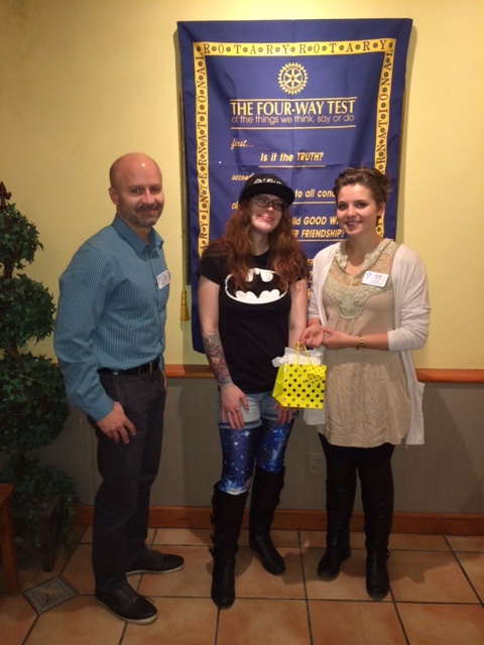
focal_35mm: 29
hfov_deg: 48.2
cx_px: 242
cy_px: 322
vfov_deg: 61.7
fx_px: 541
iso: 160
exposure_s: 1/20
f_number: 2.2
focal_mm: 4.15
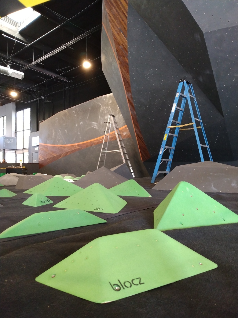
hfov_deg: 66.0
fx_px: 183
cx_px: 119
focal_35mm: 20
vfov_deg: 81.7
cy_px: 159
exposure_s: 1/30
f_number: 2
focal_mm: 3.54
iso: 441
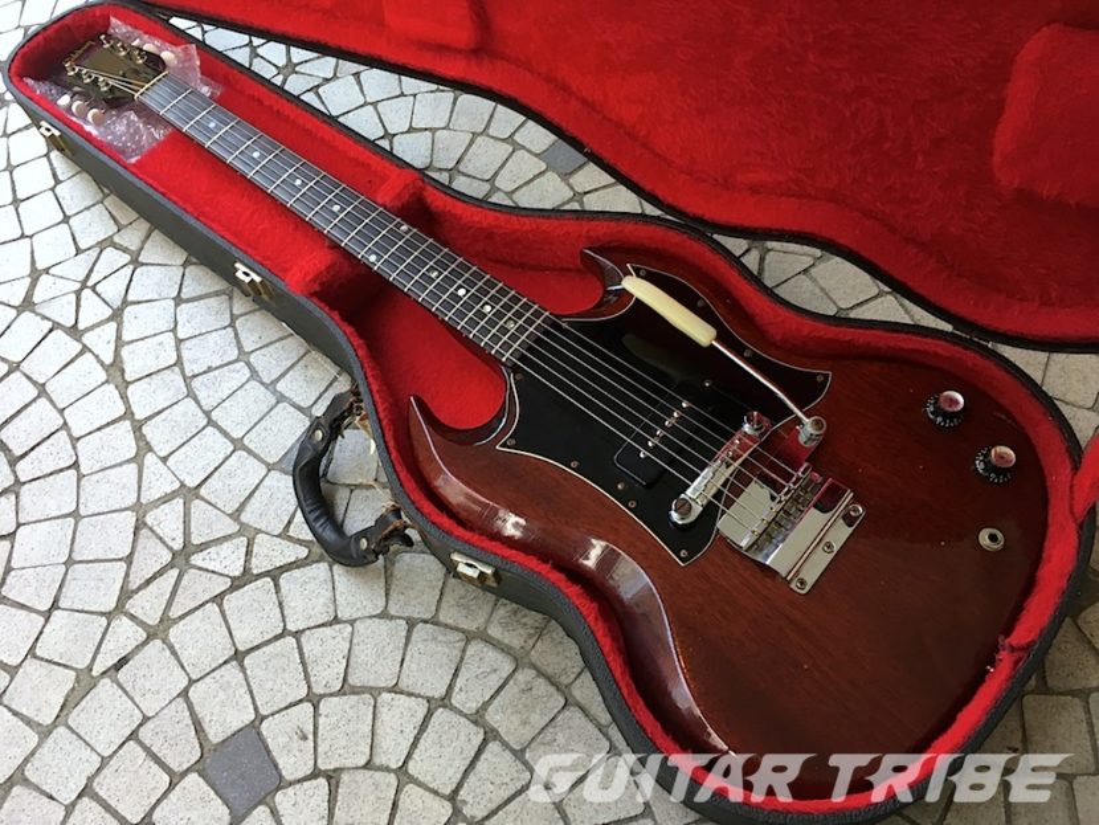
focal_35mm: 29
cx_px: 550
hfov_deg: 61.6
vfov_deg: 48.3
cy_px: 412
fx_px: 921
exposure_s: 1/30
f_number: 2.2
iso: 64
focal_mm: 4.15
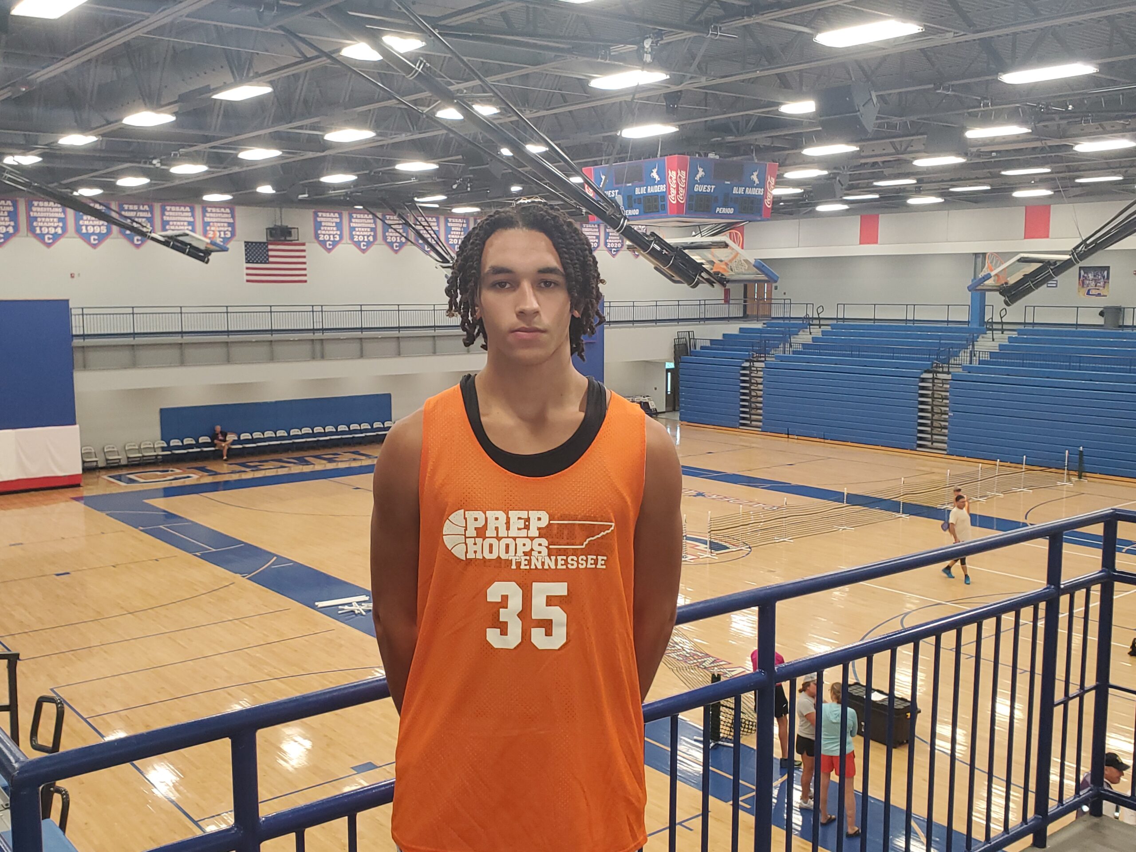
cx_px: 568
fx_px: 853
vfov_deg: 53.1
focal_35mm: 26
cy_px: 426
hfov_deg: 67.3
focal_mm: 4.3
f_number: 2.4
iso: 100
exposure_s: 1/30
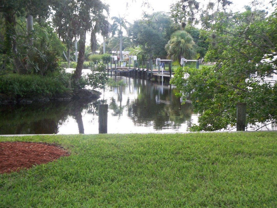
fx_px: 488
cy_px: 104
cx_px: 138
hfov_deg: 31.7
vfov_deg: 24.0
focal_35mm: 61
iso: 50
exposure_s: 1/60
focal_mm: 9.9
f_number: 4.1
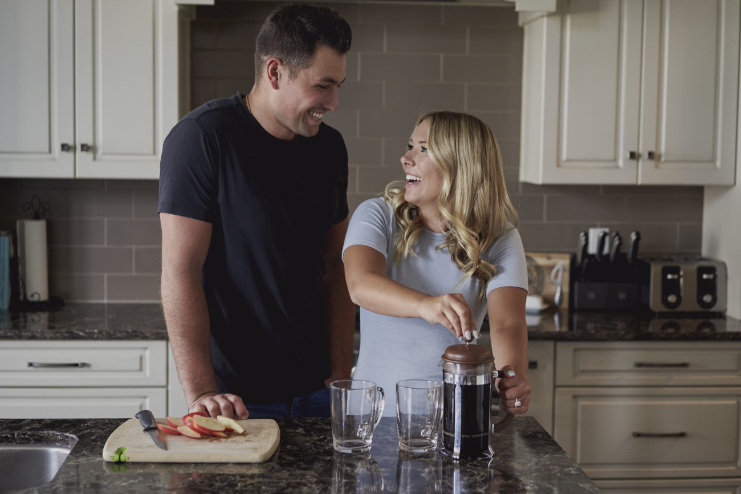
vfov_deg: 24.6
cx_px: 370
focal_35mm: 55
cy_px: 247
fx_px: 1132
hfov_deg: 36.2
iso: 1000
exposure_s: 1/200
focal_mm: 55
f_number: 2.5
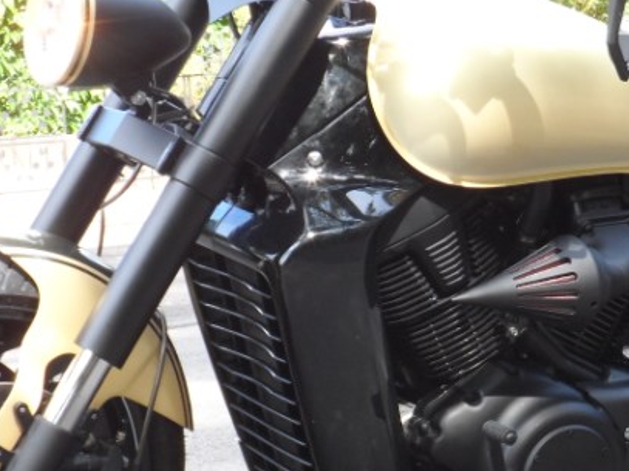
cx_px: 487
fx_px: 2834
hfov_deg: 12.6
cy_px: 388
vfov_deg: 9.5
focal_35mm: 156
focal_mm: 10.2
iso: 100
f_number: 4.2
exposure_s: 1/45
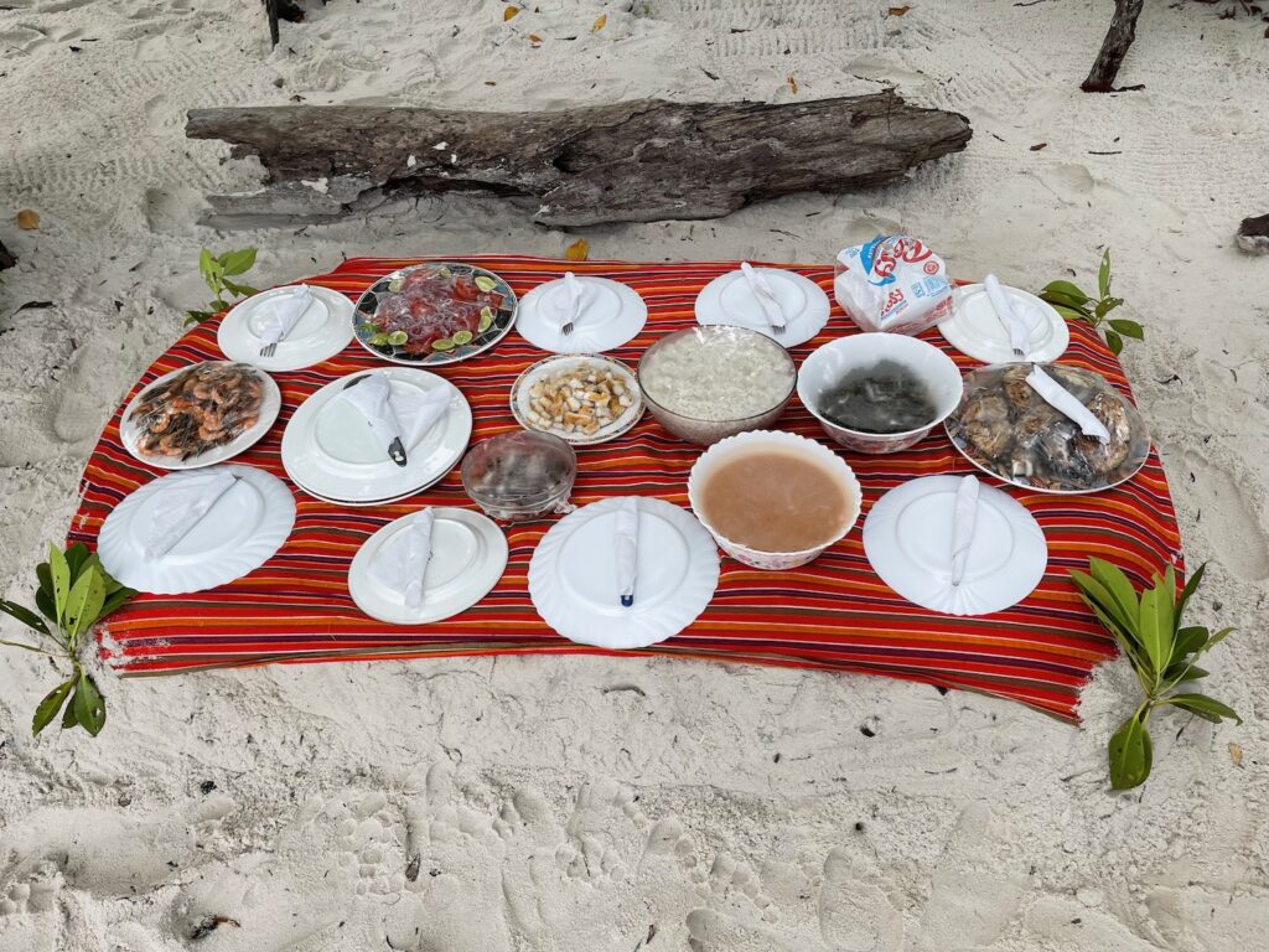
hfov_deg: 67.3
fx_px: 953
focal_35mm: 26
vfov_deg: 53.1
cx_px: 634
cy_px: 476
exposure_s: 1/305
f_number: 1.6
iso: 32
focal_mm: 5.1
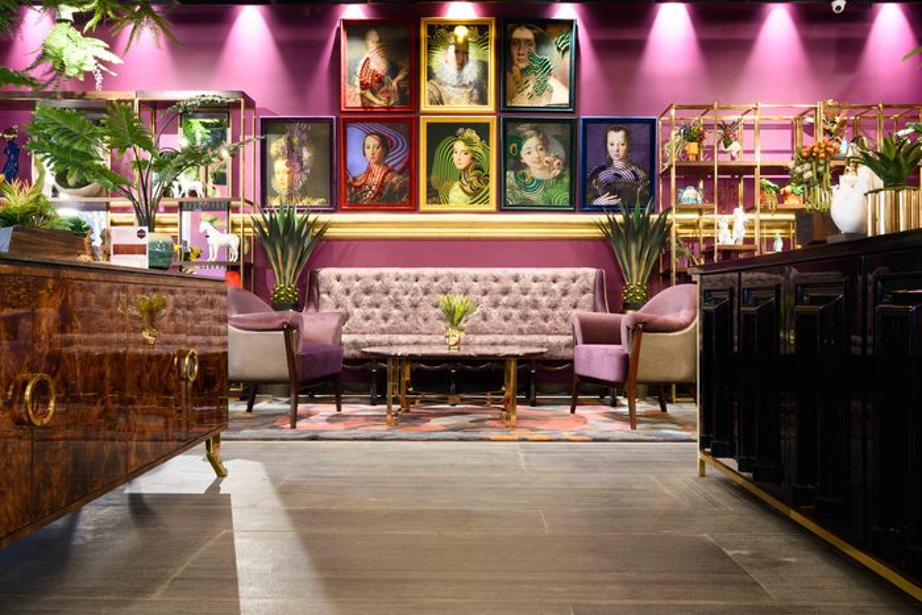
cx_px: 461
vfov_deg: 40.6
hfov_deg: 58.0
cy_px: 308
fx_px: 832
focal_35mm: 32
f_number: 8
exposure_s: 3
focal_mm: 32.5
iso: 31
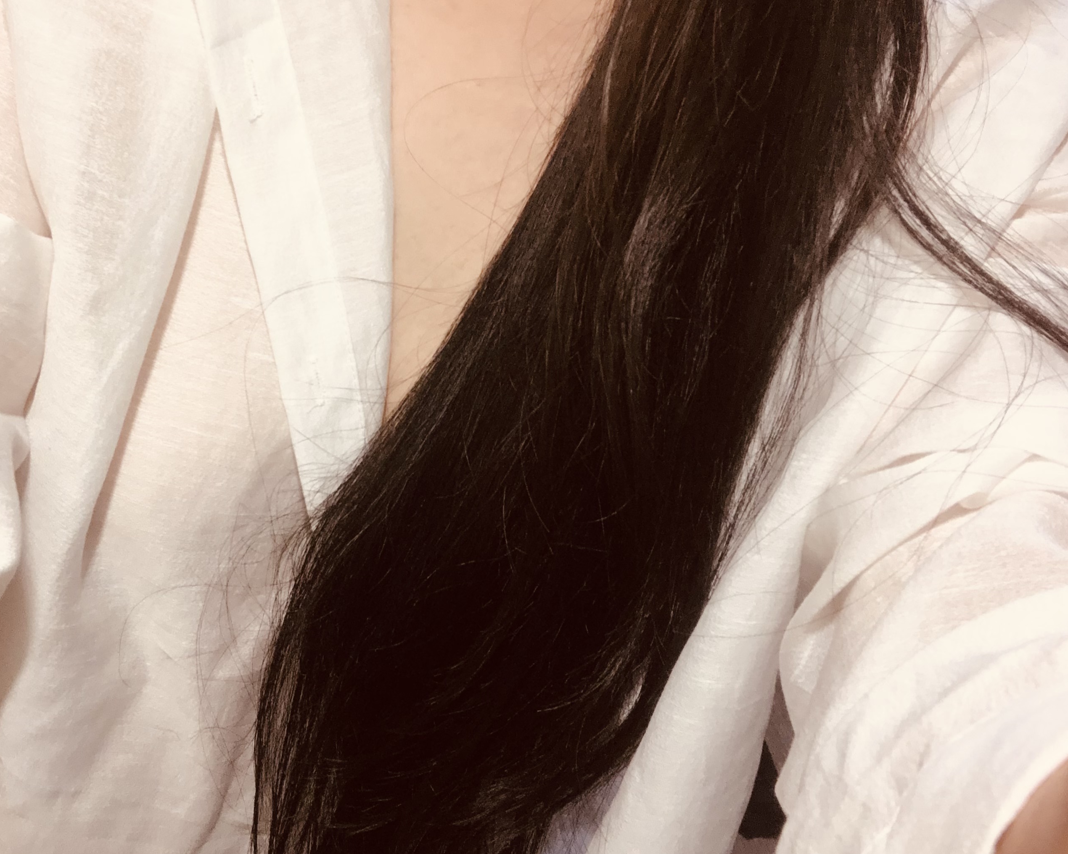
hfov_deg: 47.7
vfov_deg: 39.2
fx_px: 1201
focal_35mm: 38
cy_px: 413
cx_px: 429
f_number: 2.2
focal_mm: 2.87
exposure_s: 1/60
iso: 32
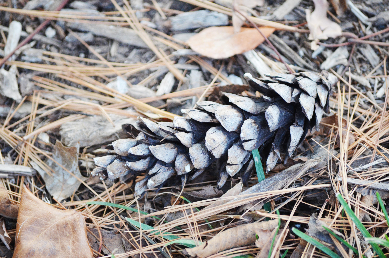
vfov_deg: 5.5
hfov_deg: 8.3
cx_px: 194
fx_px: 2669
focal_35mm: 248
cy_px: 129
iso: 800
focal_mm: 165
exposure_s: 1/250
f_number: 5.3
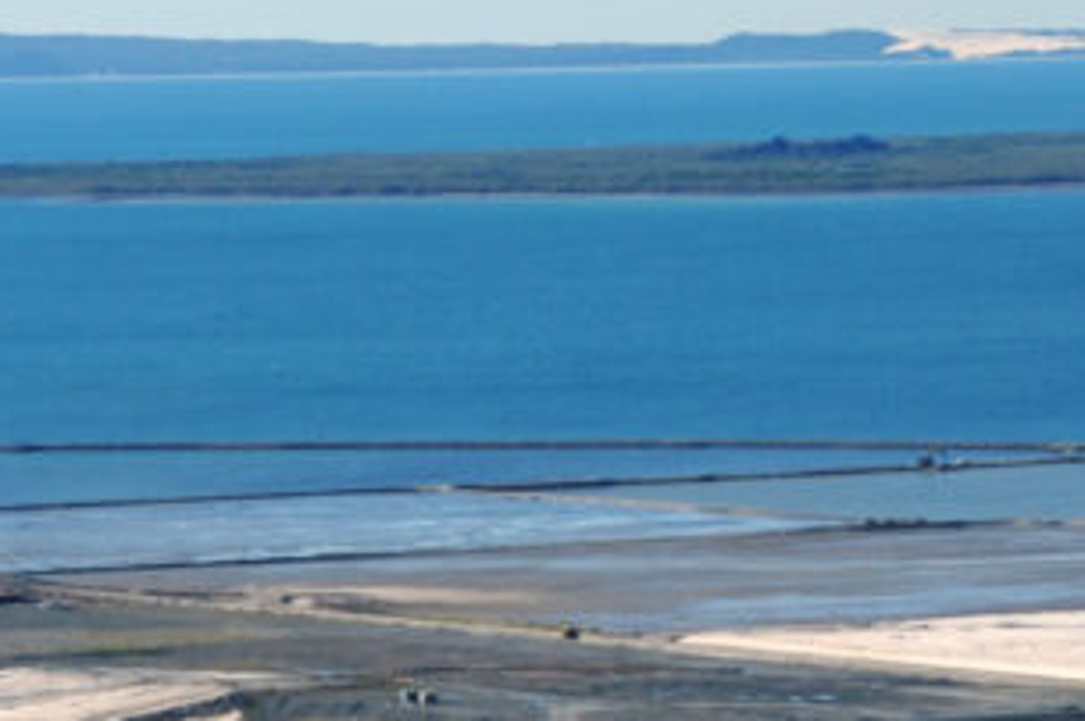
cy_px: 635
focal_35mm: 308
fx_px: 9273
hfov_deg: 6.7
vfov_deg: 4.4
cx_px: 128
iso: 320
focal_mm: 78
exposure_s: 1/800
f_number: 8
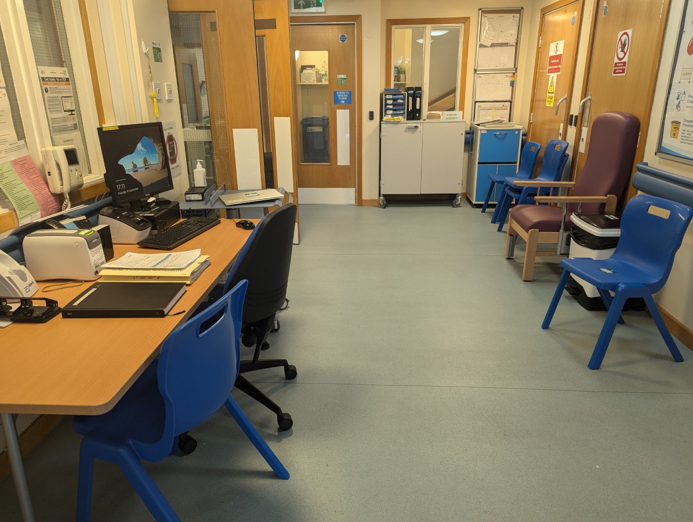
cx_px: 346
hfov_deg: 71.5
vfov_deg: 56.9
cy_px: 261
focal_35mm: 24
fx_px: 481
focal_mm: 6.81
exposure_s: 1/50
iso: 135
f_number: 1.85
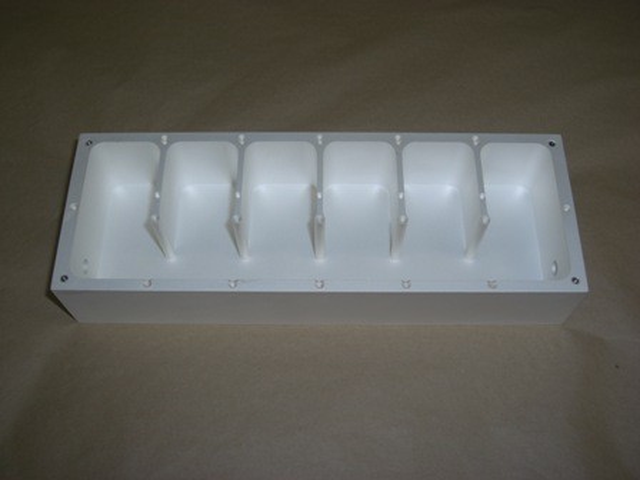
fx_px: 703
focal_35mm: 38
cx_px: 320
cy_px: 240
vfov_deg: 37.7
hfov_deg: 49.0
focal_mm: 7.9
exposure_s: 1/60
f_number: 4
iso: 80
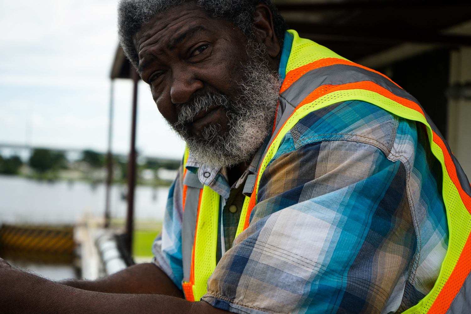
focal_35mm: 70
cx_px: 236
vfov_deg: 19.5
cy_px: 157
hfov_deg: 28.8
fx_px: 916
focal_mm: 70
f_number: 5.6
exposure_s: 1/1600
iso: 400
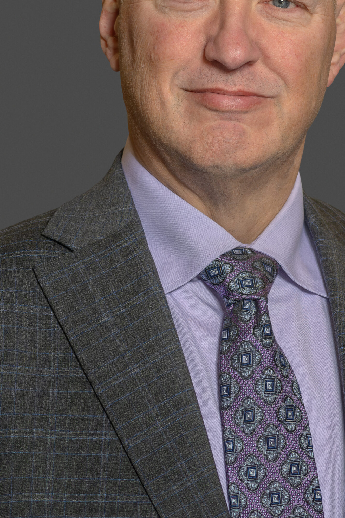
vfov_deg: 12.7
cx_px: 224
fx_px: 2329
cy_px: 161
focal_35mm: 162
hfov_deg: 8.5
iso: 320
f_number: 6.3
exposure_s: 1/160
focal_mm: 105
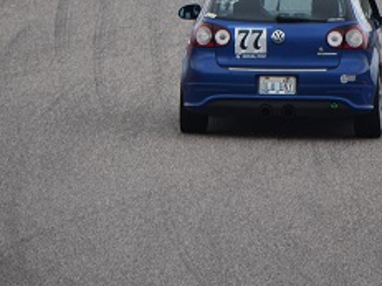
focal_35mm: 1497
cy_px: -79
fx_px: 16511
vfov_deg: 1.0
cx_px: 192
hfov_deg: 1.3
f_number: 5.6
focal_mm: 300
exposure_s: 1/500
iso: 250
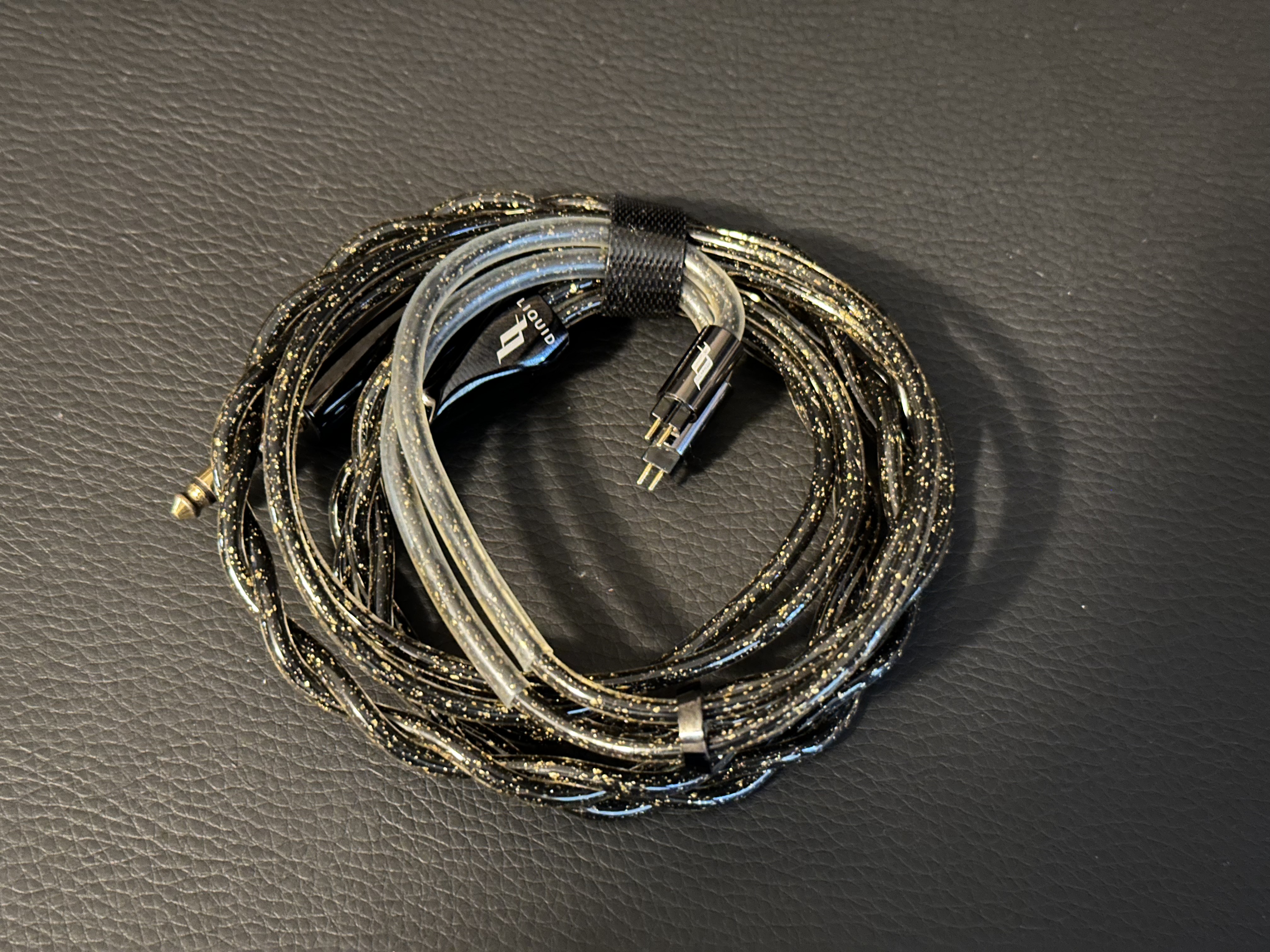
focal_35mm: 48
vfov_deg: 30.3
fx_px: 1761
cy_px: 476
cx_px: 635
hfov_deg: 39.7
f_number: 1.78
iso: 500
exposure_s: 1/5
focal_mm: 6.86
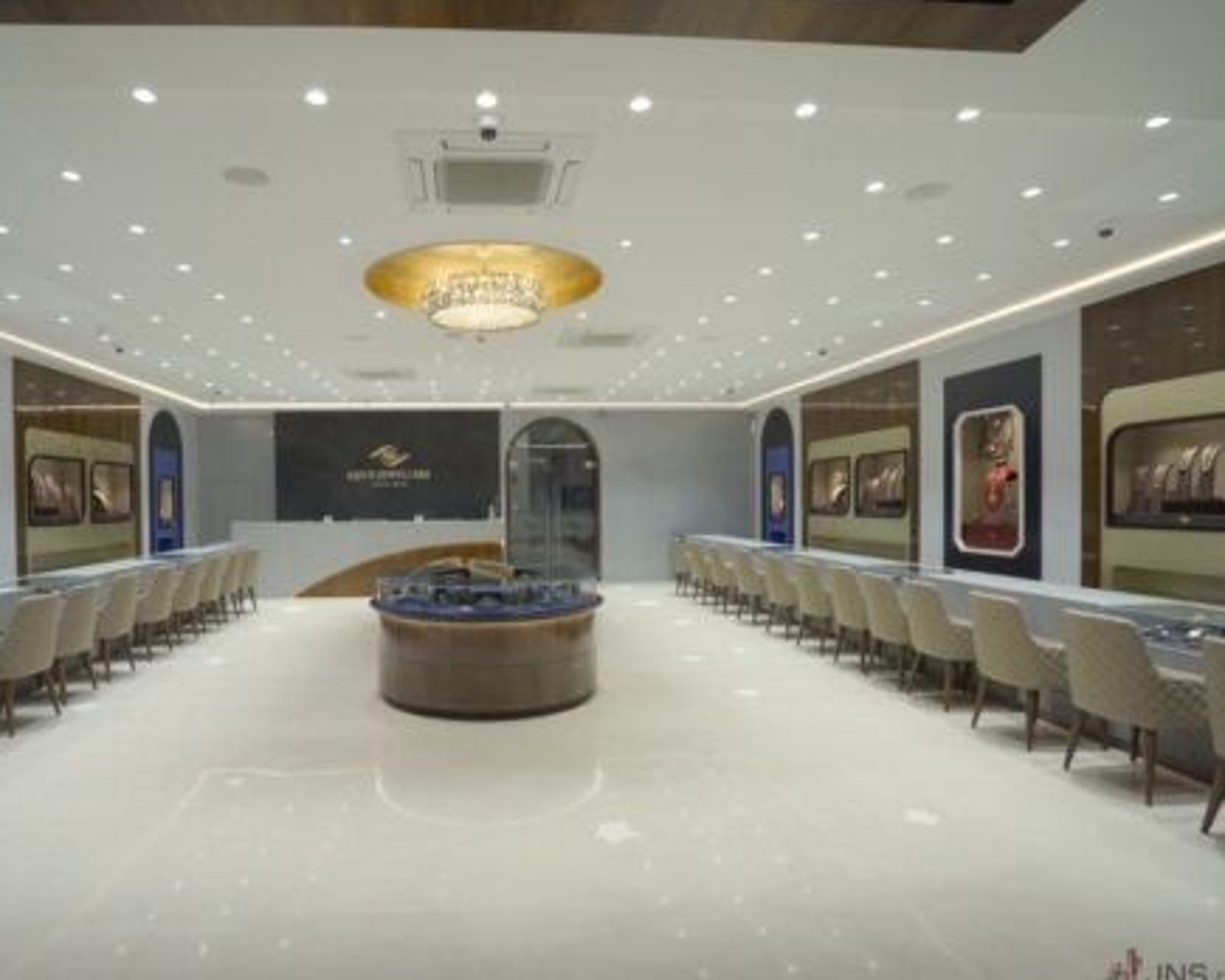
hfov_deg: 82.8
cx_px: 527
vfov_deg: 70.8
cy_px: 508
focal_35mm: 19
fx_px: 689
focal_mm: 16
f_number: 14
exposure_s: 1/60
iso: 1250
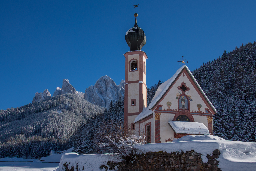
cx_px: 128
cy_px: 86
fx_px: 299
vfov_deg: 31.9
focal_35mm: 42
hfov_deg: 46.4
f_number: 8
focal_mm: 28
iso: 100
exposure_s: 1/500
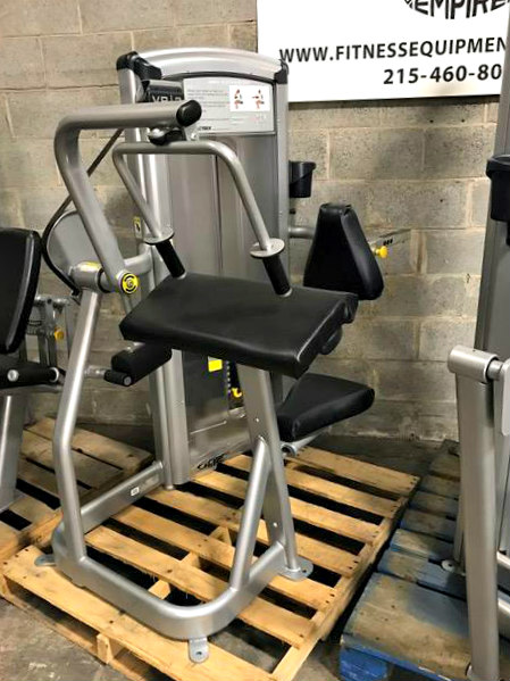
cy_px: 340
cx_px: 255
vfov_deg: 63.5
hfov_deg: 49.7
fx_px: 550
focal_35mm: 28
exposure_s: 1/15
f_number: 1.8
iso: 100
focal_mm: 3.99
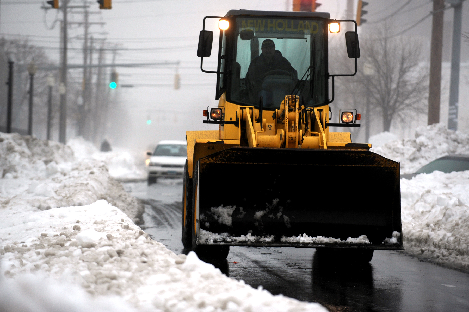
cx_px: 234
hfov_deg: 14.7
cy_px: 156
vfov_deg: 9.8
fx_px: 1824
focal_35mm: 140
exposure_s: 1/1000
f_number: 5.6
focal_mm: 140
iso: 400
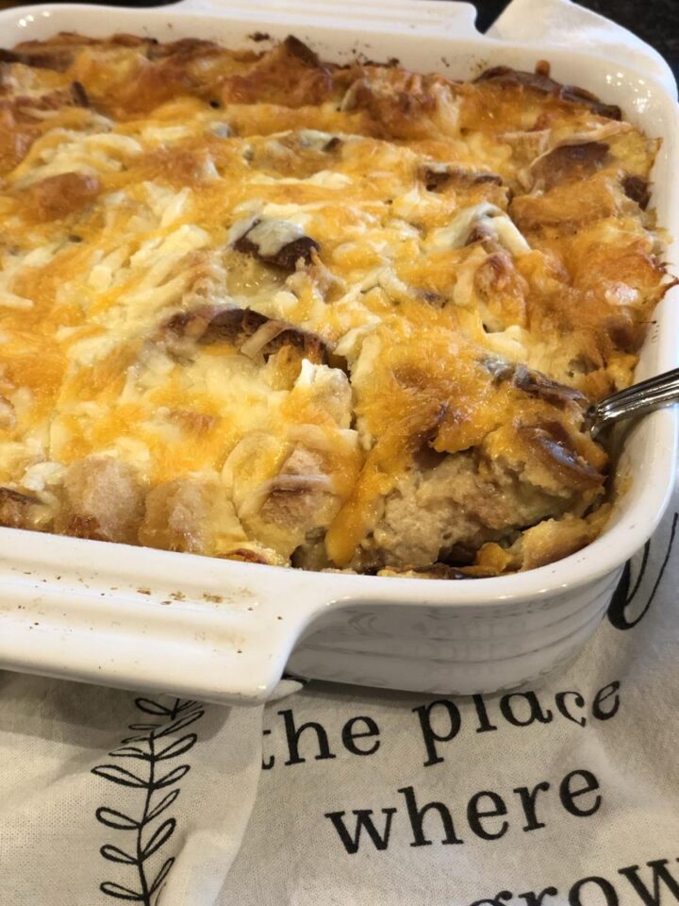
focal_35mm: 52
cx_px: 340
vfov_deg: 36.8
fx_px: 1360
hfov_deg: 28.0
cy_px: 453
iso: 100
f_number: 2.4
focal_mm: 6
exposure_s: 1/30
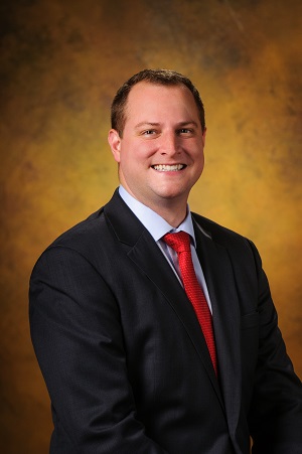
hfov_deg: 5.4
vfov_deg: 8.1
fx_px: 3213
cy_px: 227
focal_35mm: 255
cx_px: 151
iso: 200
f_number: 5.6
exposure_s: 1/250
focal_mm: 170
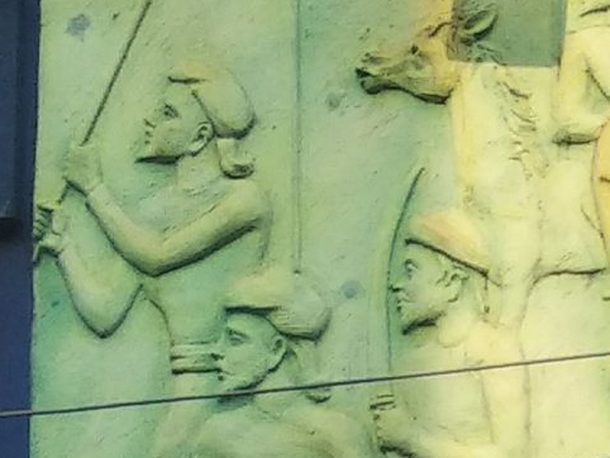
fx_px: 2433
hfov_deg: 11.8
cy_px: 806
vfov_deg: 10.2
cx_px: 1440
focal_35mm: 138
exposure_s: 1/502
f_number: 2.2
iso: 100
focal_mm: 3.81
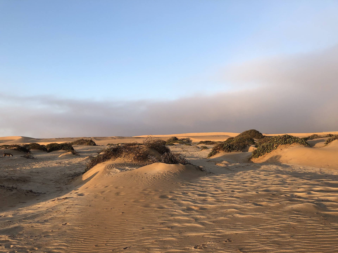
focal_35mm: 28
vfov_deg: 49.7
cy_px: 126
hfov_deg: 63.4
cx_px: 169
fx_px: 273
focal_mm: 3.99
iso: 20
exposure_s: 1/510
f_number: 1.8
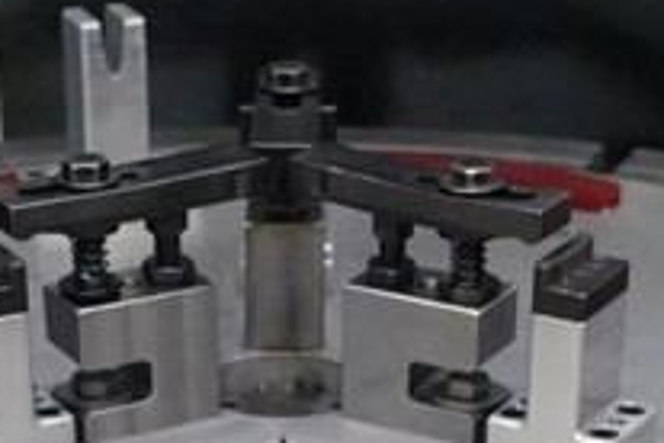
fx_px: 2195
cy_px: 740
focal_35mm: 119
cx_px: 285
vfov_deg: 10.9
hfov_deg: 17.2
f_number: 1.8
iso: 2500
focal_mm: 8.8
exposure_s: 1/200
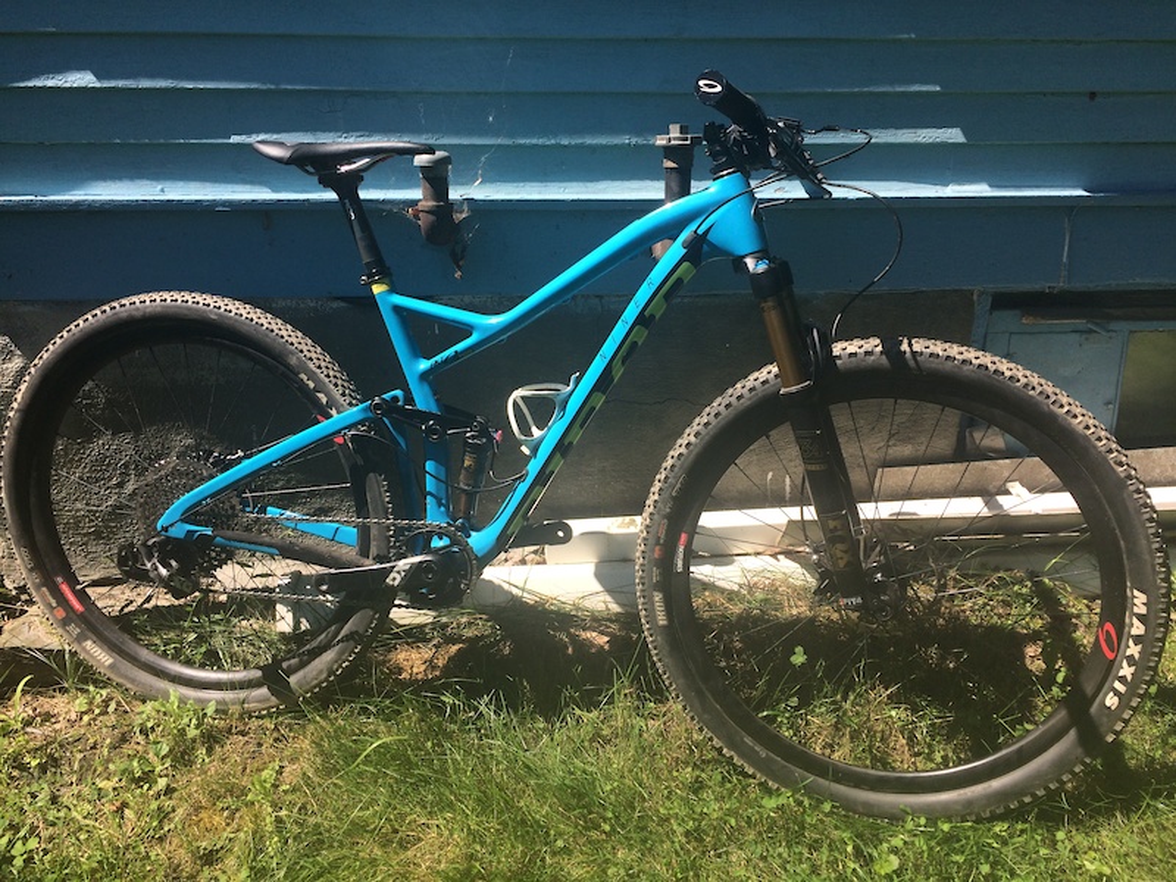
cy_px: 441
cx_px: 588
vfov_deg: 48.2
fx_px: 985
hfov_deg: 61.7
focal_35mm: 29
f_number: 2.2
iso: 32
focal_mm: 4.15
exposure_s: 1/1109
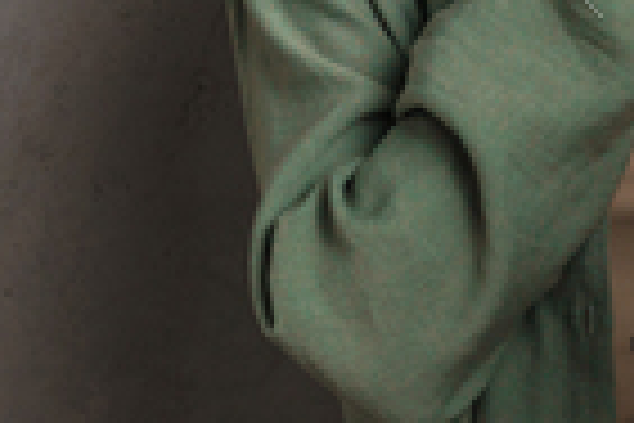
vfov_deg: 4.7
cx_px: 877
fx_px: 5142
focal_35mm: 292
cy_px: -148
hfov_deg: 7.0
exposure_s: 1/160
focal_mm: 70
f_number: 5.6
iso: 320
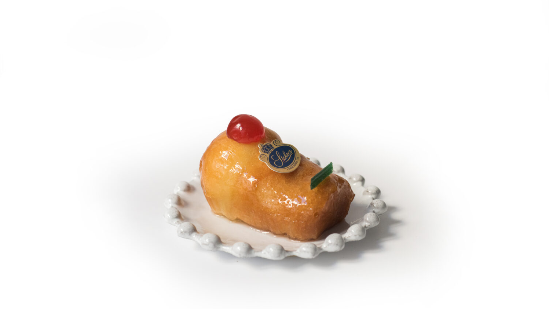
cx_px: 274
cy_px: 138
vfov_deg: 19.1
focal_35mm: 63
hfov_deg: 33.3
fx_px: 917
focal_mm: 60
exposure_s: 1/320
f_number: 6.3
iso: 1000
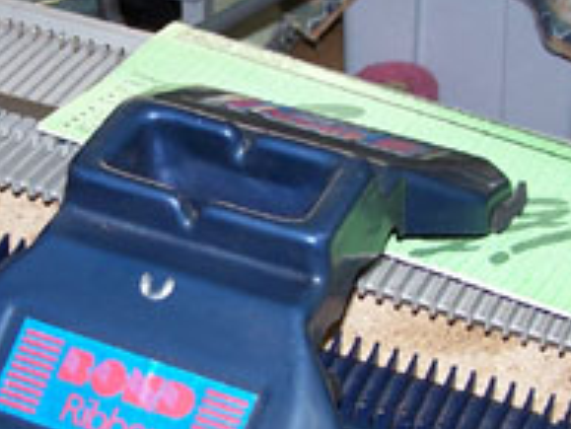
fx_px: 1766
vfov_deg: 13.8
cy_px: 259
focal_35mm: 107
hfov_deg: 18.3
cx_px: 223
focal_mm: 6.3
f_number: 2.8
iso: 80
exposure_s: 1/60
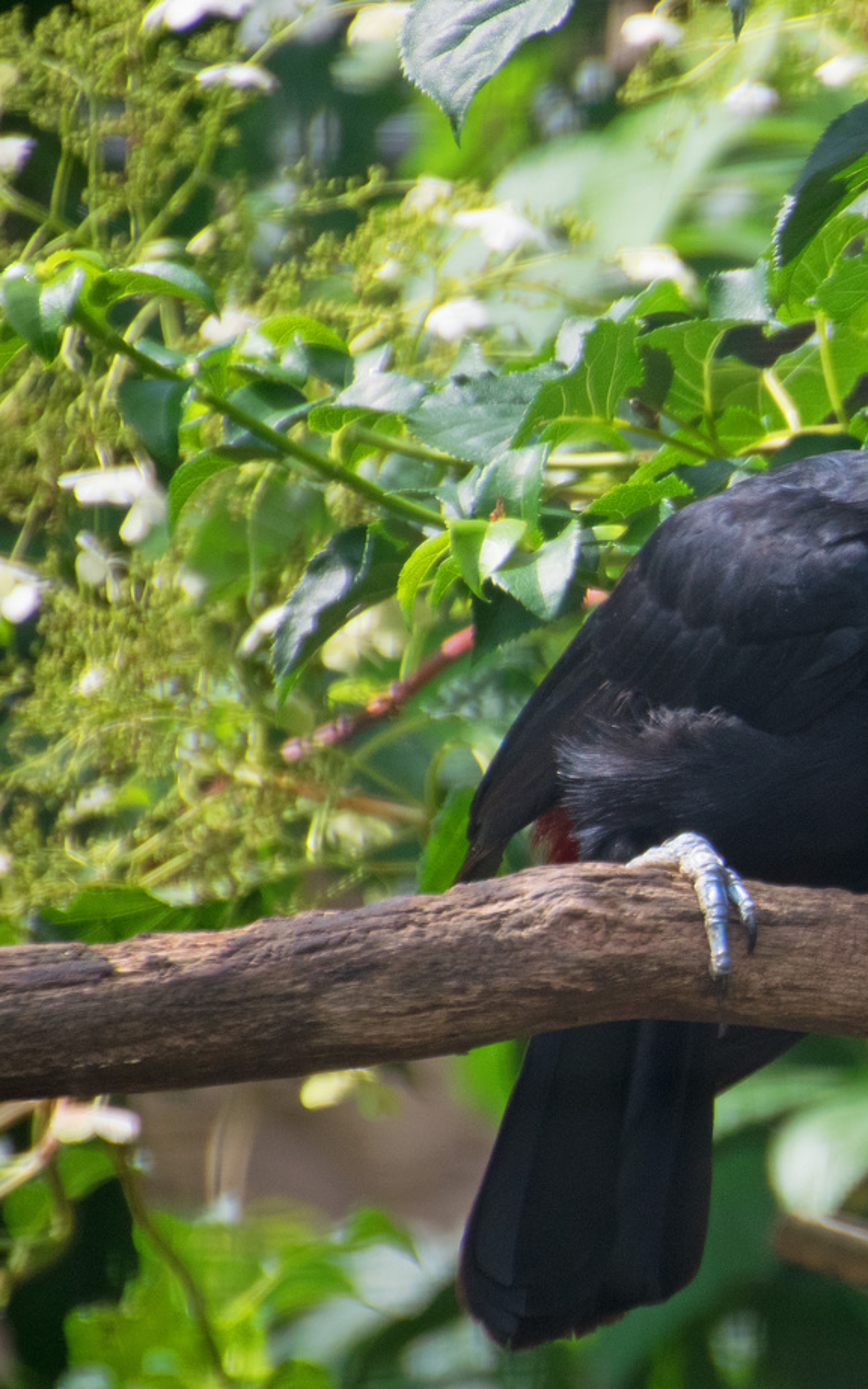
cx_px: 1189
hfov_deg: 1.8
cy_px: 713
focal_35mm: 726
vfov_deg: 2.9
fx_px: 27466
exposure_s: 1/1000
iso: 640
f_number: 6.3
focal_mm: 270
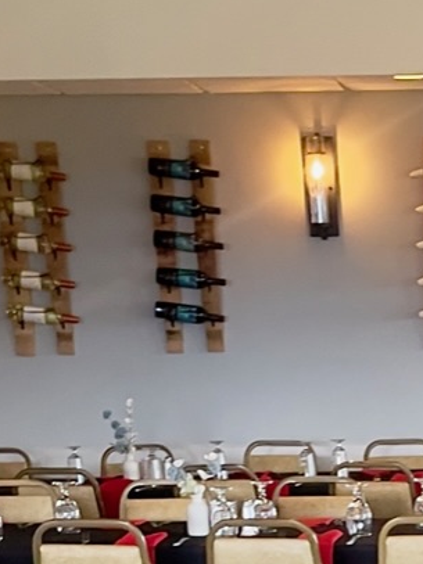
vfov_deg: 13.3
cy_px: 1068
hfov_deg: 10.8
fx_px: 2136
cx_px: 674
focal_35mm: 131
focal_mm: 4.2
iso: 250
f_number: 1.6
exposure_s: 1/60
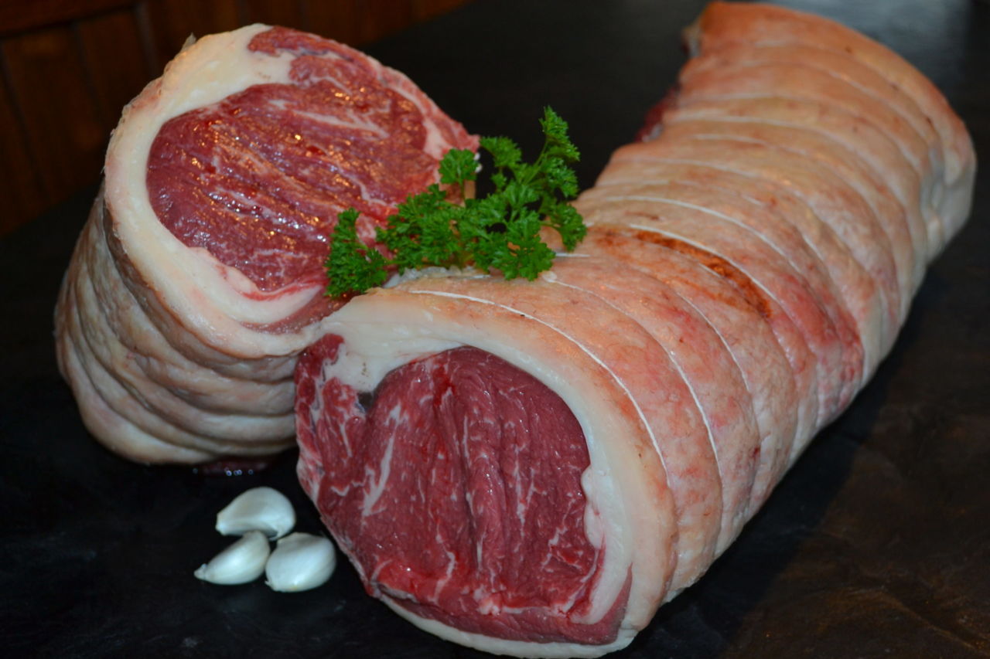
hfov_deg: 41.1
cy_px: 330
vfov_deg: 28.1
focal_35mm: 48
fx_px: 1320
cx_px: 495
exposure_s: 1/60
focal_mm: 32
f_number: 4.8
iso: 560
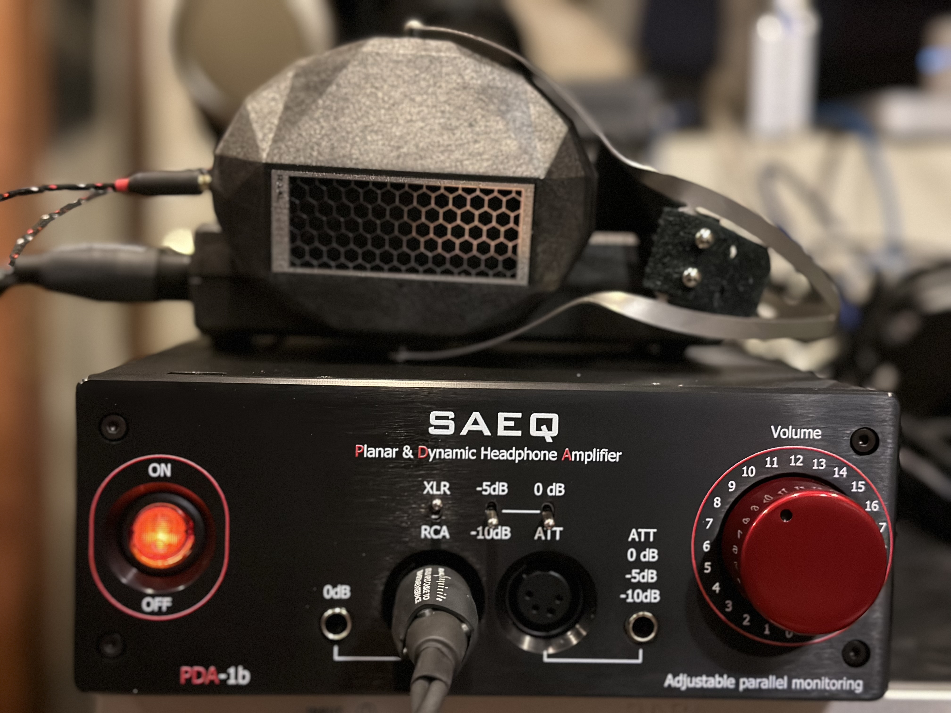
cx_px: 476
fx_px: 1319
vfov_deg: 30.3
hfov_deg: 39.7
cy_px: 356
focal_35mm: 48
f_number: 1.78
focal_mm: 6.86
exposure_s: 1/25
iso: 800
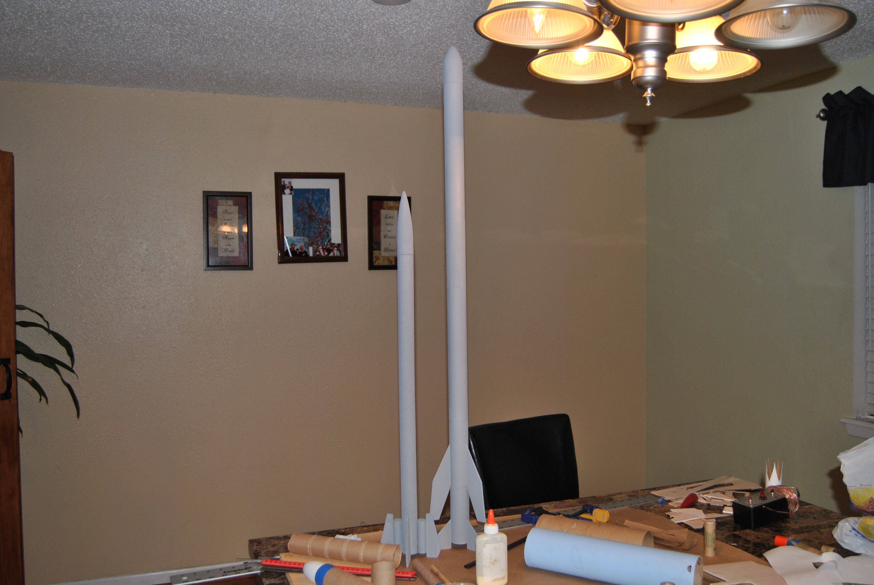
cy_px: 292
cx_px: 437
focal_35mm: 30
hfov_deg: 61.9
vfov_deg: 43.7
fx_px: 729
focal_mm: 20
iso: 200
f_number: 3.5
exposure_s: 1/60
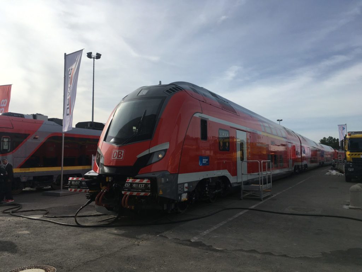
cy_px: 136
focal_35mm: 29
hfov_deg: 61.7
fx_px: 303
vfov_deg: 48.2
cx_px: 181
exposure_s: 1/2404
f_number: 2.2
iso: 25
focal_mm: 4.15
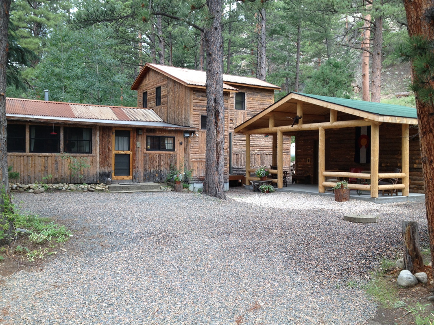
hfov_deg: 52.6
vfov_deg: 40.7
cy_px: 162
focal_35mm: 35
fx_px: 439
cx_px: 217
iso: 50
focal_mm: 4.28
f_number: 2.4
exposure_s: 1/120
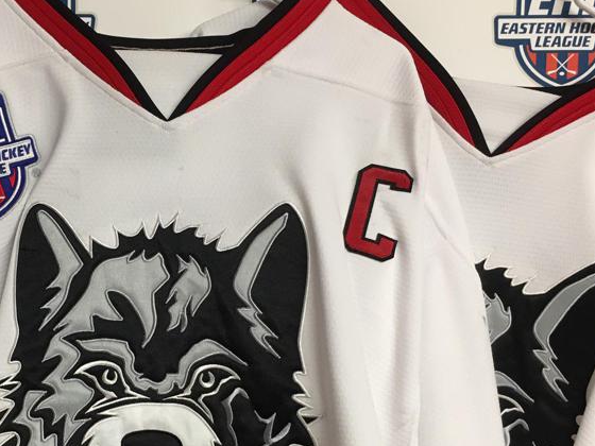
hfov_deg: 35.6
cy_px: 321
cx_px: 169
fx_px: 911
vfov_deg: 27.2
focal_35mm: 53
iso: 80
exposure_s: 1/30
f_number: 2.2
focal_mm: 4.15
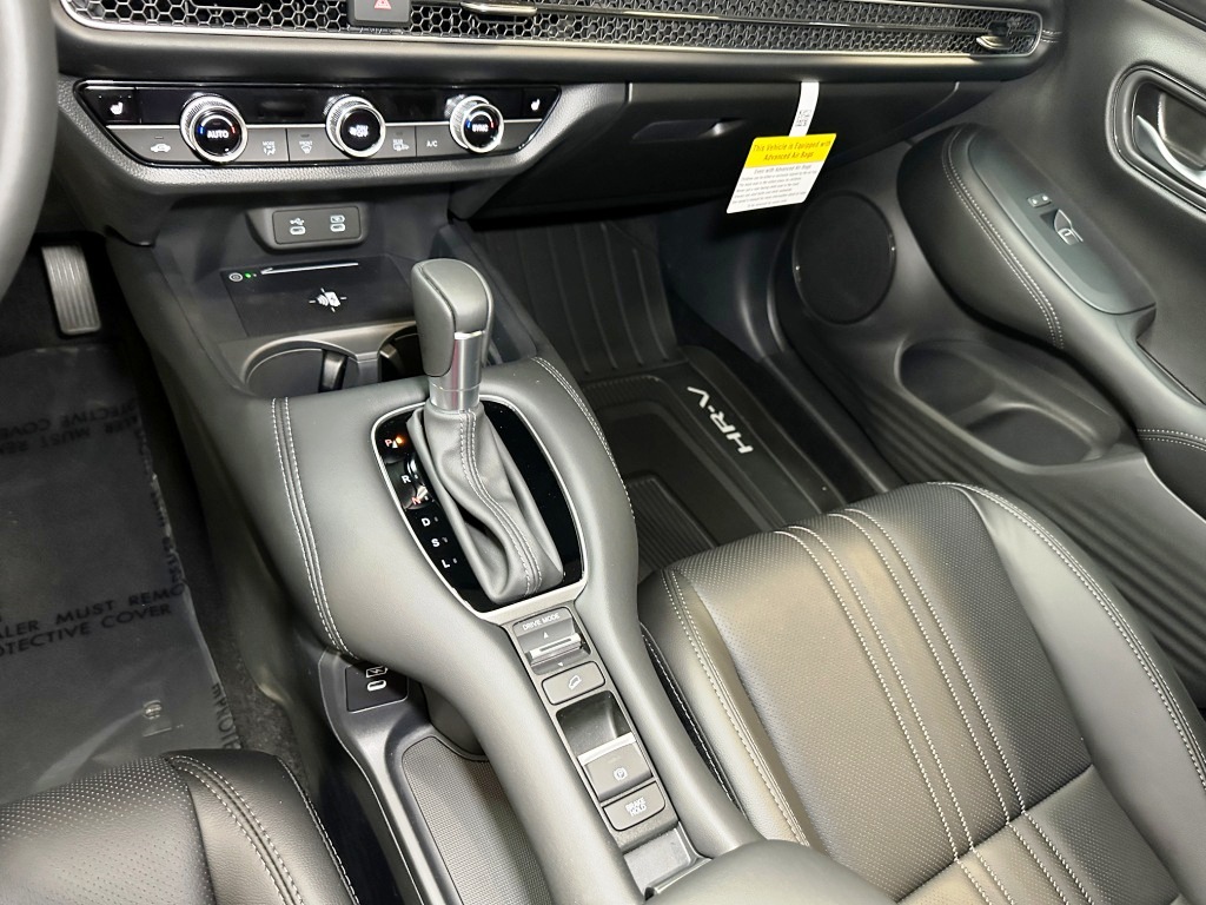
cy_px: 452
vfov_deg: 56.8
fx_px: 836
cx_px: 603
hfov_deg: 71.6
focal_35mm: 24
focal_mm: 6.86
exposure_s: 1/30
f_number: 1.78
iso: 800
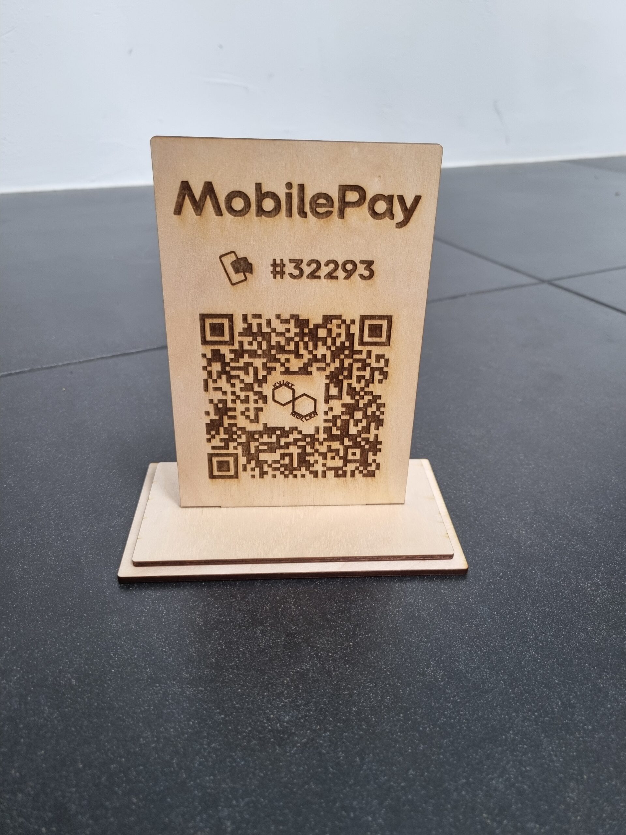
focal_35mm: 26
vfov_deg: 67.3
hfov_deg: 53.1
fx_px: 627
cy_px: 418
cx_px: 313
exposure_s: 1/100
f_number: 1.8
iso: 160
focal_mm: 5.4
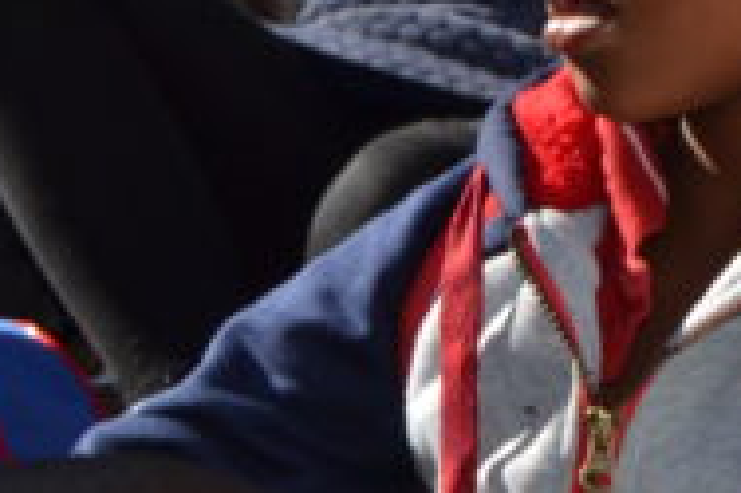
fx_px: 6725
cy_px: 18
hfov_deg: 6.0
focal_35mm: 327
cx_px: 1809
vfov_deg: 4.2
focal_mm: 40
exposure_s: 1/200
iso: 100
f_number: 10
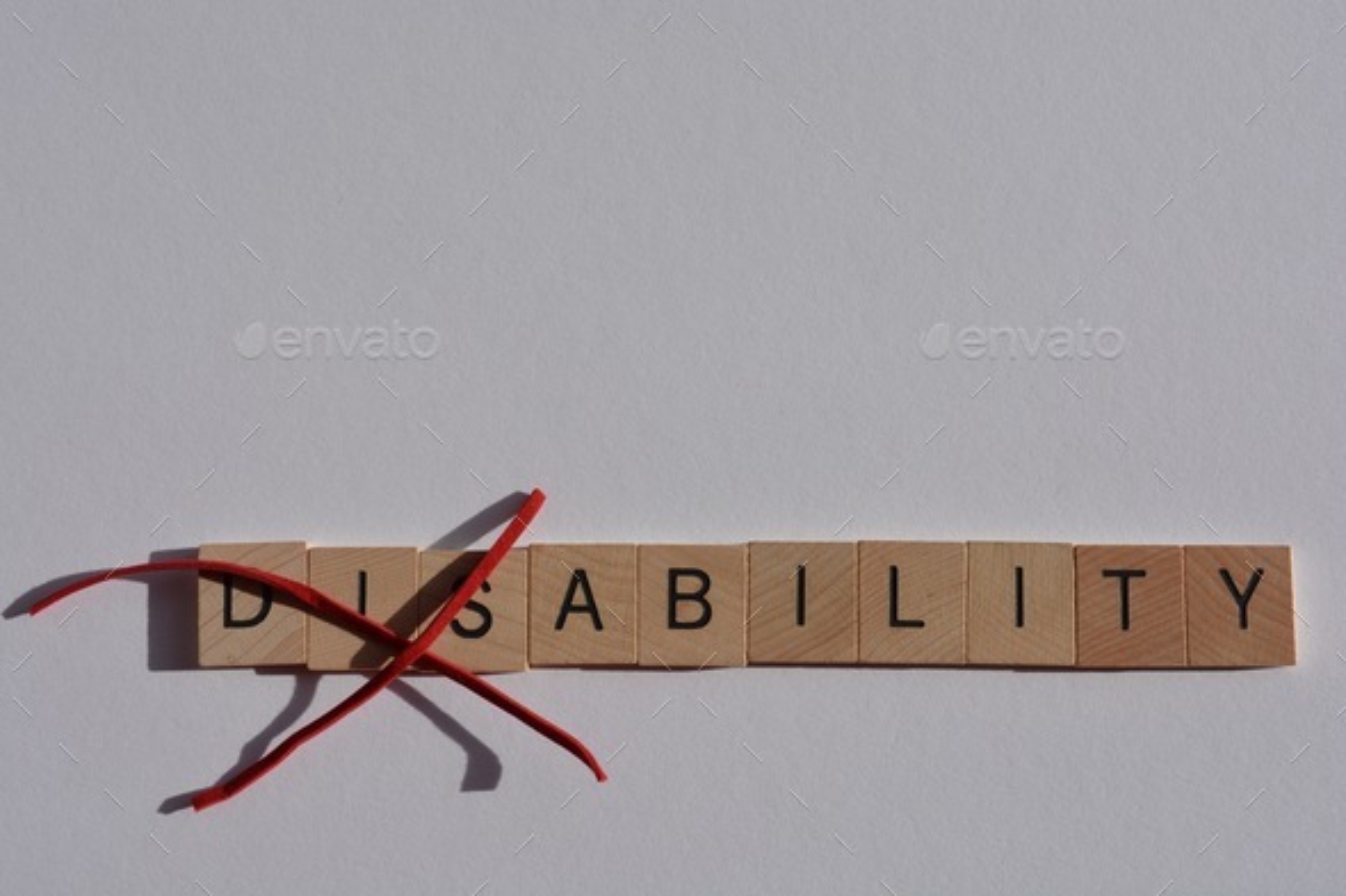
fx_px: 1906
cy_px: 448
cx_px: 673
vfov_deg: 26.5
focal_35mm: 51
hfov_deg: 38.9
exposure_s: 1/320
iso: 100
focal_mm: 34
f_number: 8
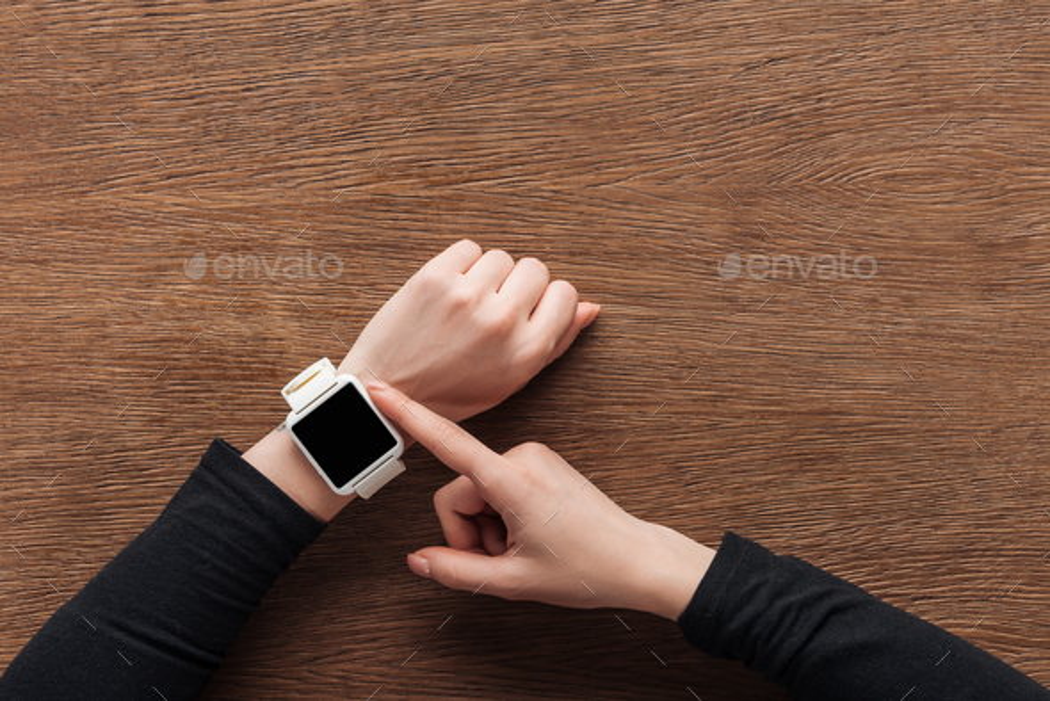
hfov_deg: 28.8
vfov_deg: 19.5
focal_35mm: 70
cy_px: 350
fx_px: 2043
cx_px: 525
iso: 200
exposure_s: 1/160
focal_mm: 70
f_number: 9
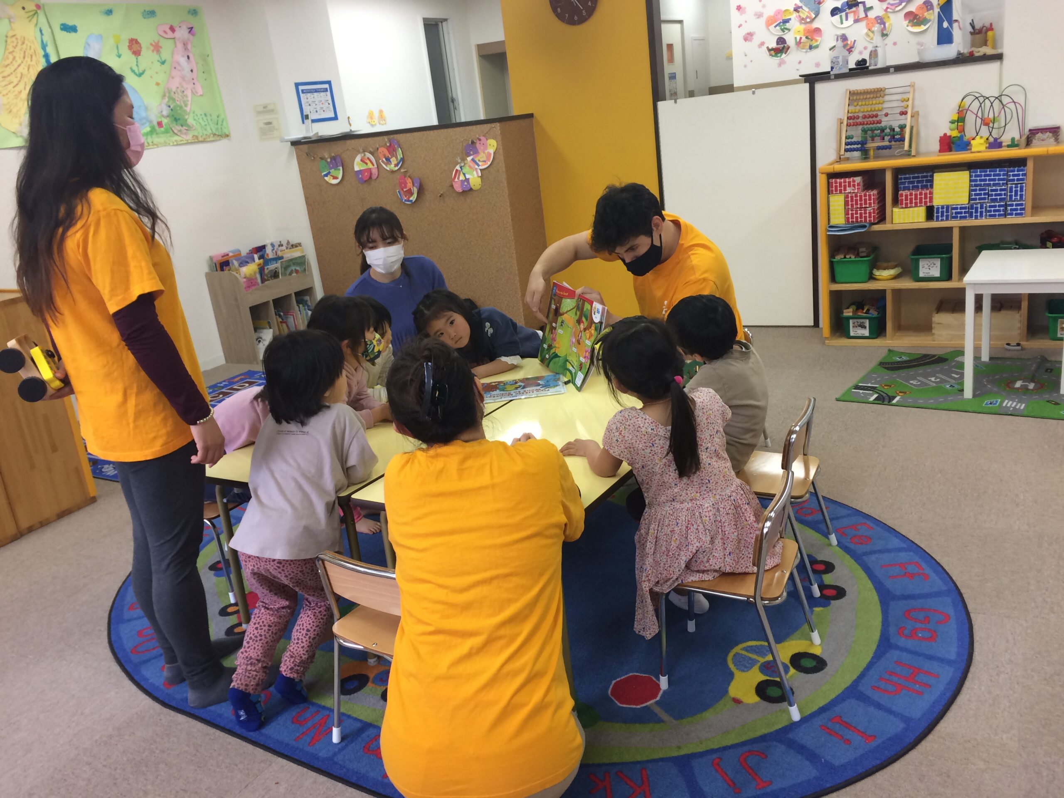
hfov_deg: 61.7
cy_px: 399
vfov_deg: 48.2
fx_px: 891
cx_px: 532
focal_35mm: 29
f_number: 2.2
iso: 50
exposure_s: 1/30
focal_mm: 4.15
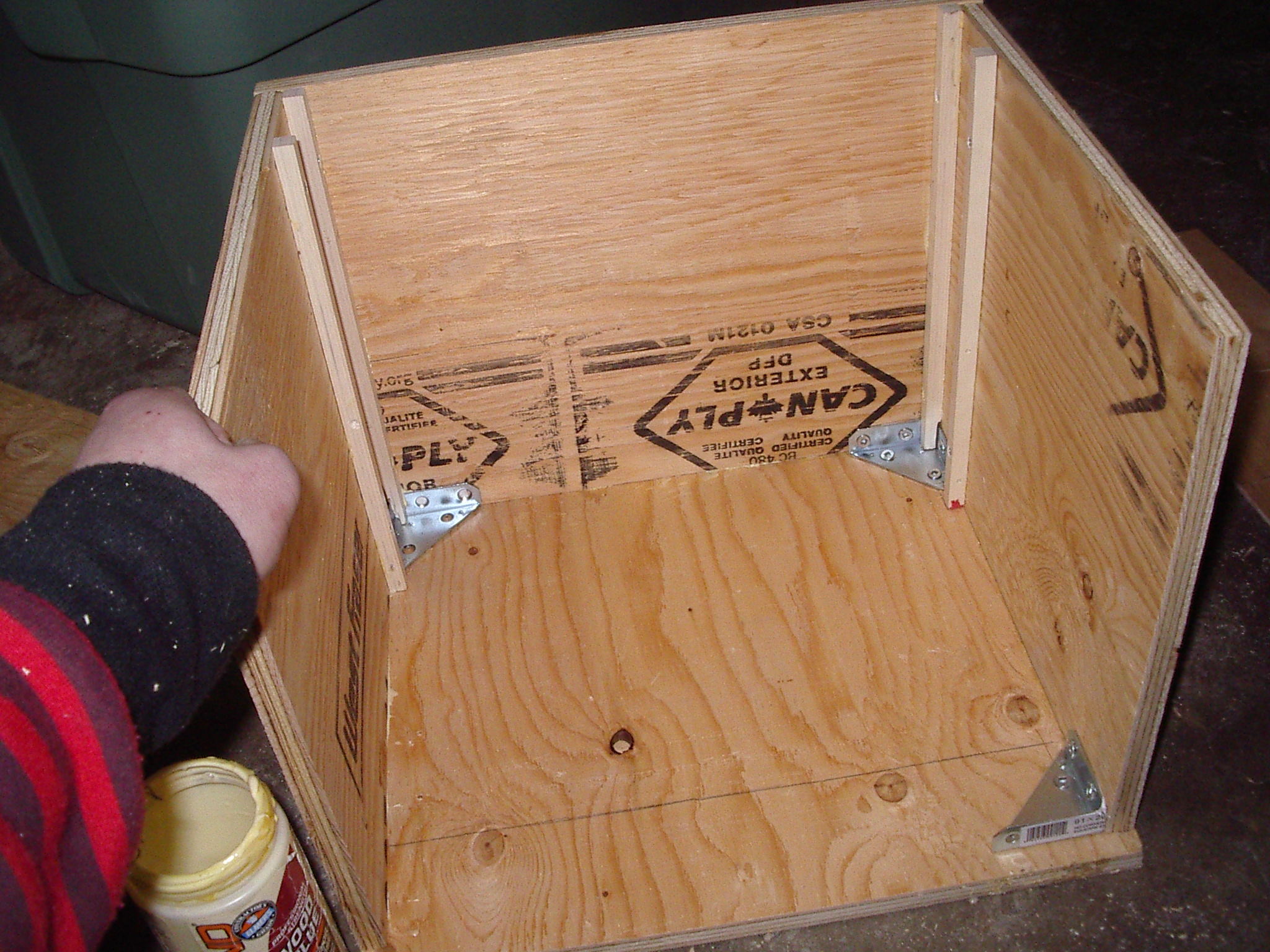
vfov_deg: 37.7
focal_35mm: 38
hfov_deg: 49.0
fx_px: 1394
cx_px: 635
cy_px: 476
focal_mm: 5.8
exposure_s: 1/60
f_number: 4.8
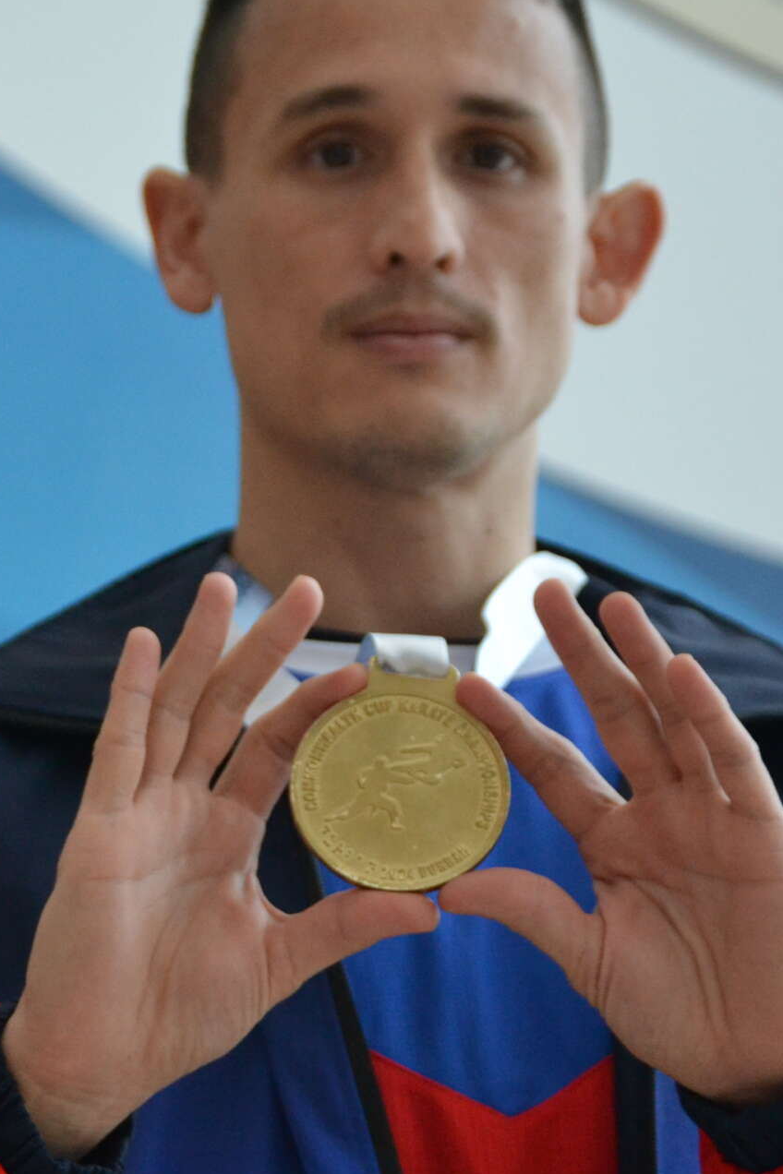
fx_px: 5416
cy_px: 593
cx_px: -13
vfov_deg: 12.4
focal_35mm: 166
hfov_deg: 8.2
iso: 1250
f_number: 4
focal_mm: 55
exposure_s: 1/500
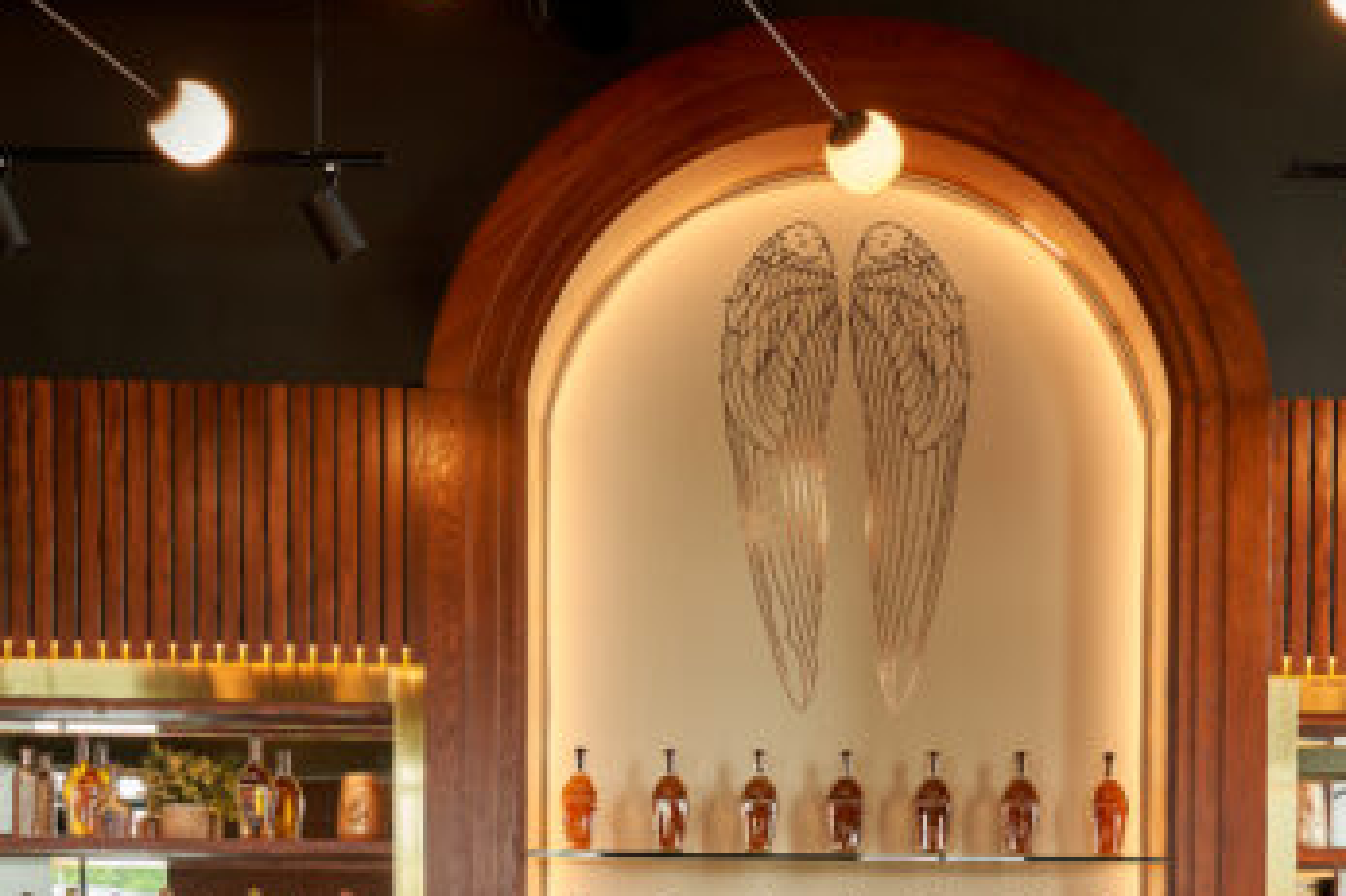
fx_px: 2728
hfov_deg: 27.6
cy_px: 1008
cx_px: 869
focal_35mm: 73
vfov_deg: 17.9
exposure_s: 1/6
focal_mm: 31
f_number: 5.6
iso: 100
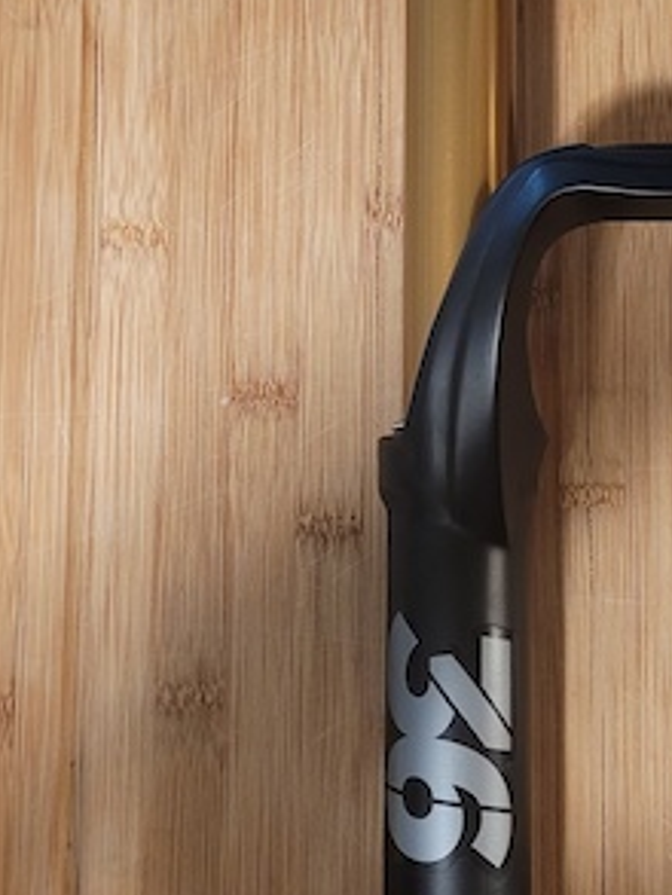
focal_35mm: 71
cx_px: 699
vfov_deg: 27.3
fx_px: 1836
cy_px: 357
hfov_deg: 20.0
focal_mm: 5.4
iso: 500
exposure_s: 1/40
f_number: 1.8
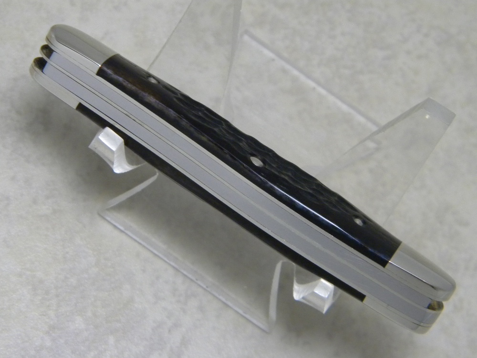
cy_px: 179
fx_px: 1447
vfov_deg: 14.1
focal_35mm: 105
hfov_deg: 18.7
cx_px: 238
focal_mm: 19
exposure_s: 1/26.5
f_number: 4.7
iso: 400
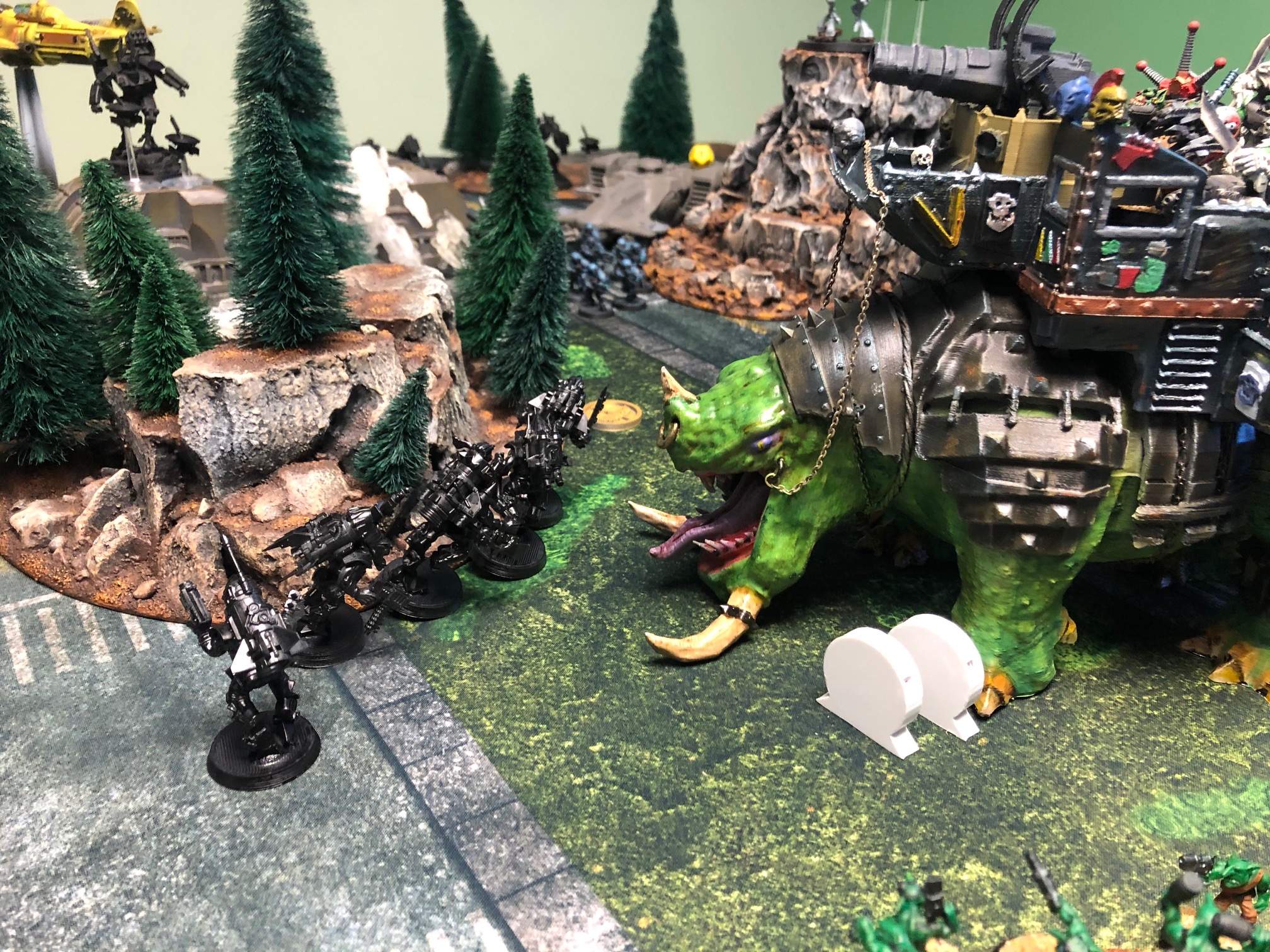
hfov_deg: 63.4
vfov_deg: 49.7
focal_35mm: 28
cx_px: 635
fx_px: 1027
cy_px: 476
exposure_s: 1/15
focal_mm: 3.99
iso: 80
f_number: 1.8
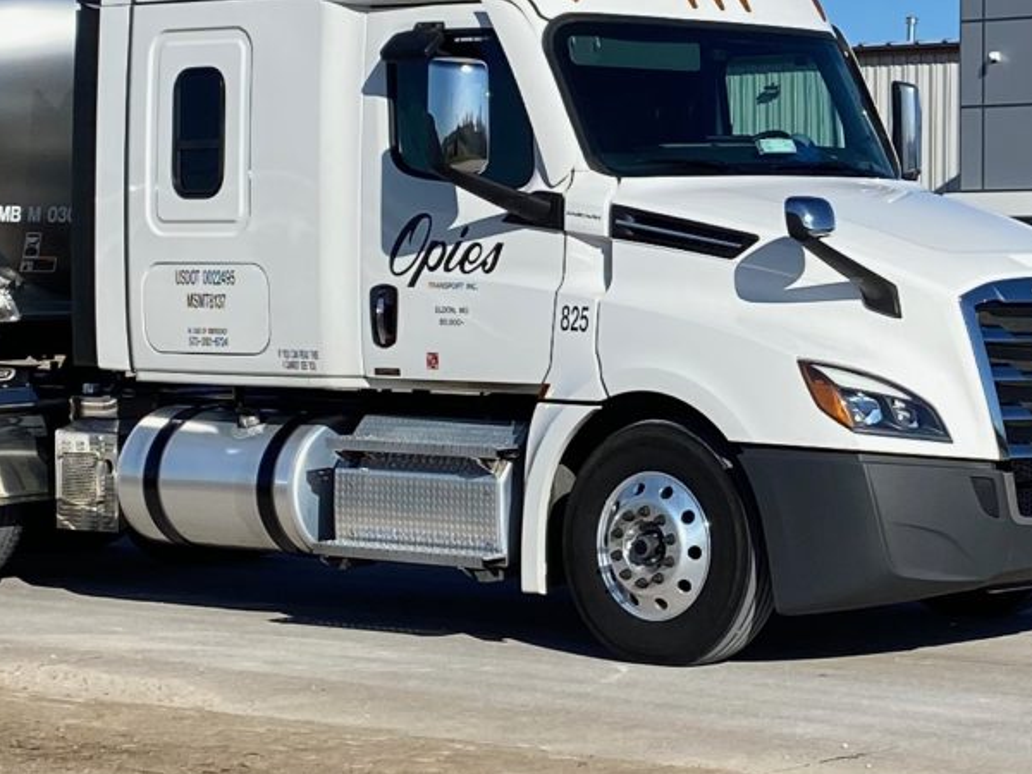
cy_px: 244
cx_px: 920
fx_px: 3309
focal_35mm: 111
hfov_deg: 17.5
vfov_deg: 13.3
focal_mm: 4.25
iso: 32
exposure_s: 1/3984
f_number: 1.8
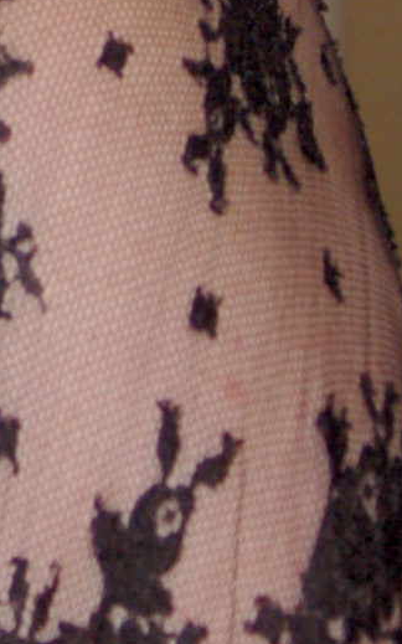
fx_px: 4351
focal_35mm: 248
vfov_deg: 8.2
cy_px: -444
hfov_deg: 5.0
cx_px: -876
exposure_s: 1/60
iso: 200
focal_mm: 28
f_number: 3.3
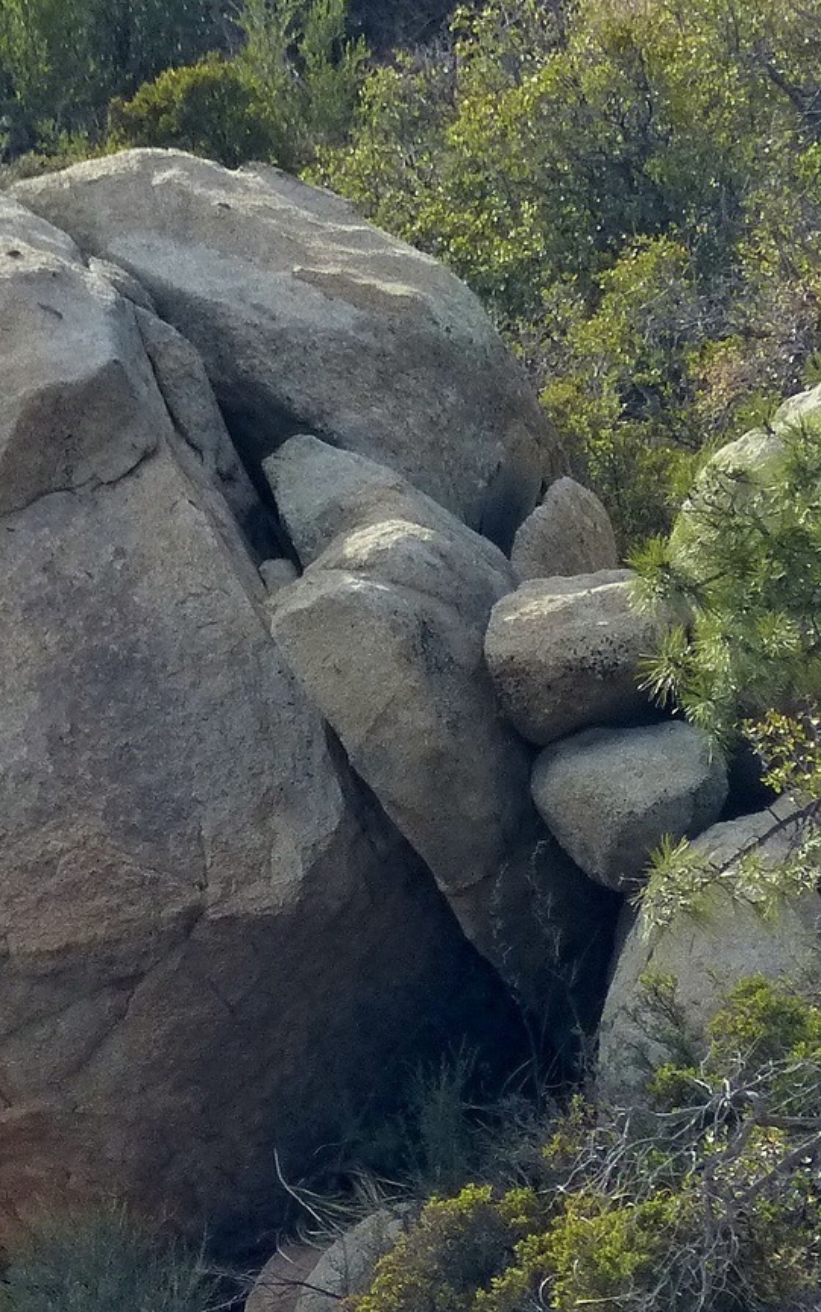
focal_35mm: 1509
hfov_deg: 0.9
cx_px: -161
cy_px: 913
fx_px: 53995
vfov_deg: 1.4
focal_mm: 108
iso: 160
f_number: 4
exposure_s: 1/200
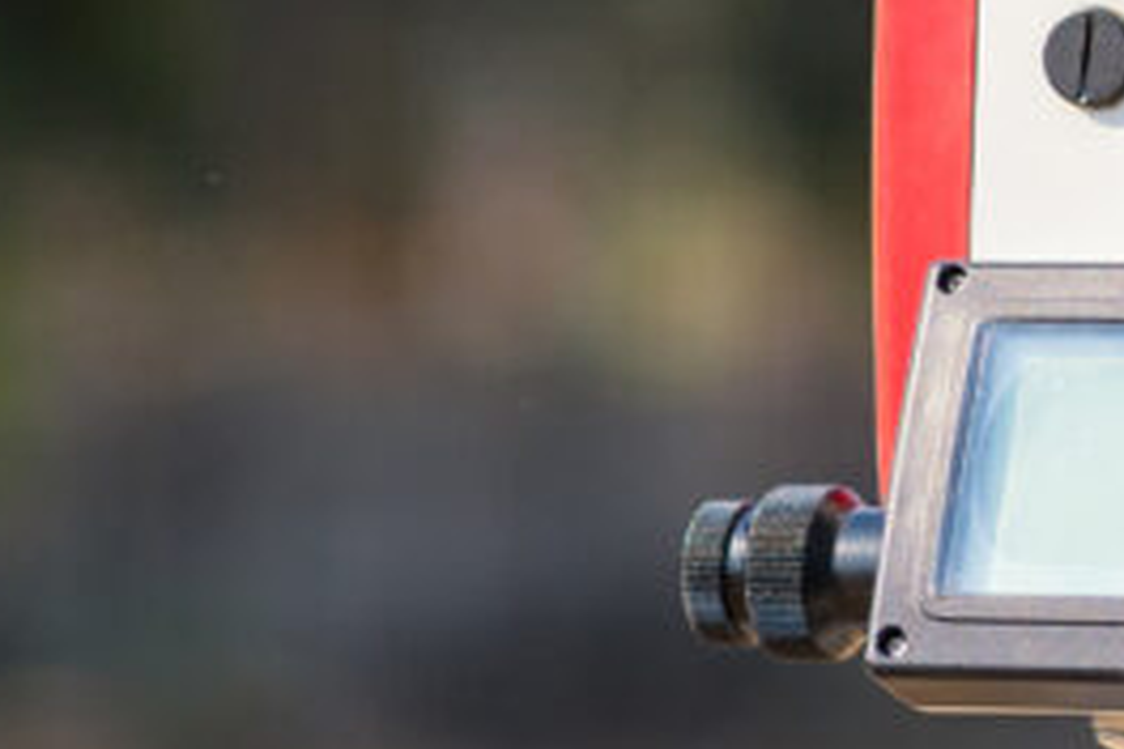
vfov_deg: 2.8
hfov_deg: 4.1
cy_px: 155
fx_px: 15423
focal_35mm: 494
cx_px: 2597
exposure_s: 1/1600
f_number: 3.2
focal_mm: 85
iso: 125
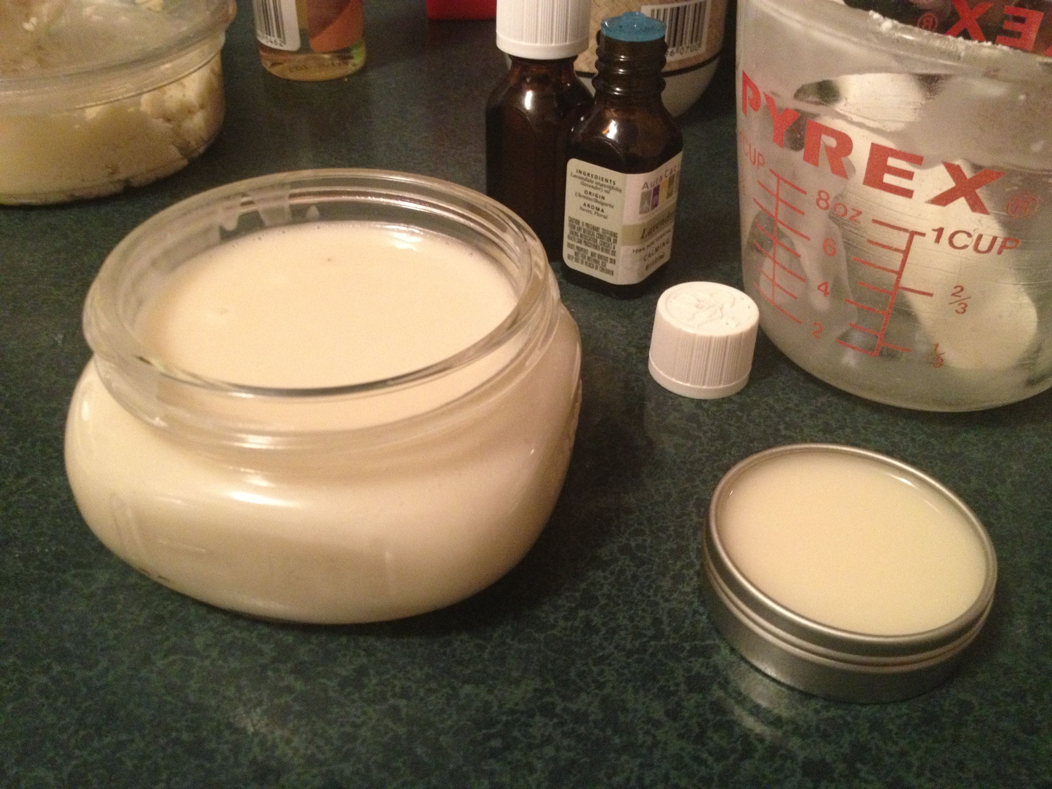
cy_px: 394
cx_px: 526
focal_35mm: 35
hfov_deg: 52.6
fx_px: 1064
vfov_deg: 40.7
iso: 400
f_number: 2.4
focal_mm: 4.28
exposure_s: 1/15
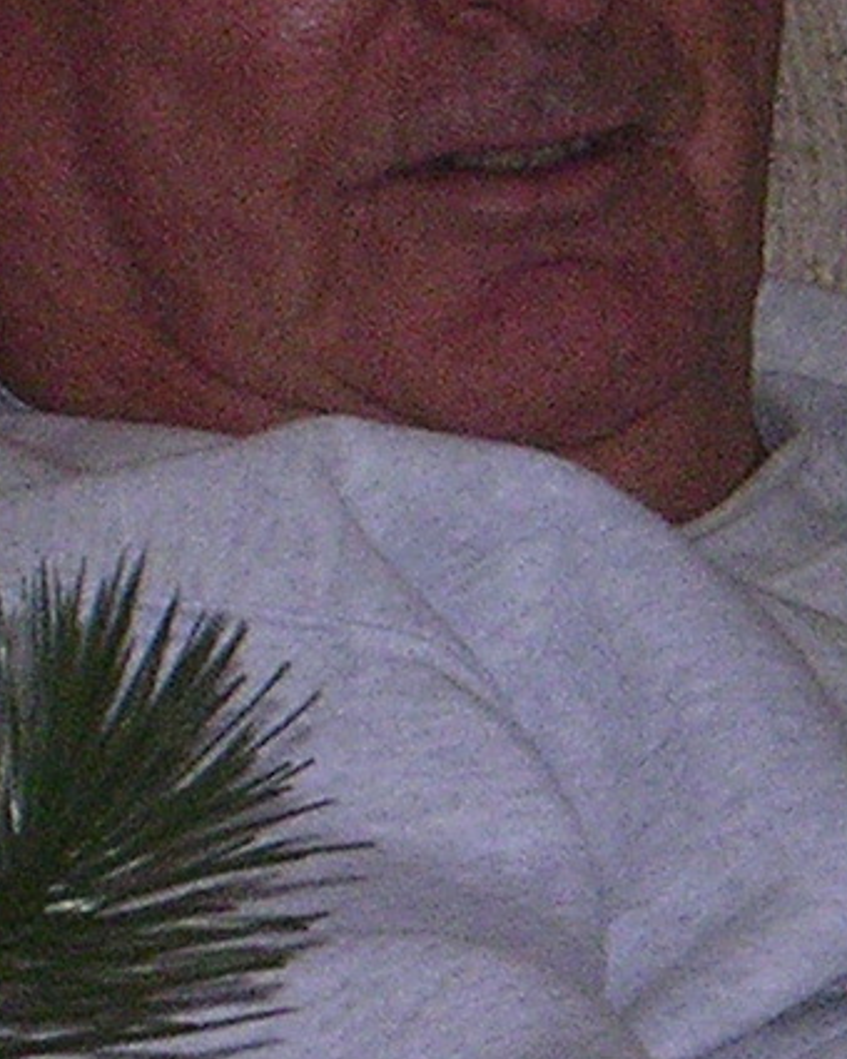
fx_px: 16952
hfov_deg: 2.8
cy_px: 728
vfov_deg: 3.6
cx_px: 1557
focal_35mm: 541
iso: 371
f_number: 4.9
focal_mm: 17.4
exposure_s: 1/60.1
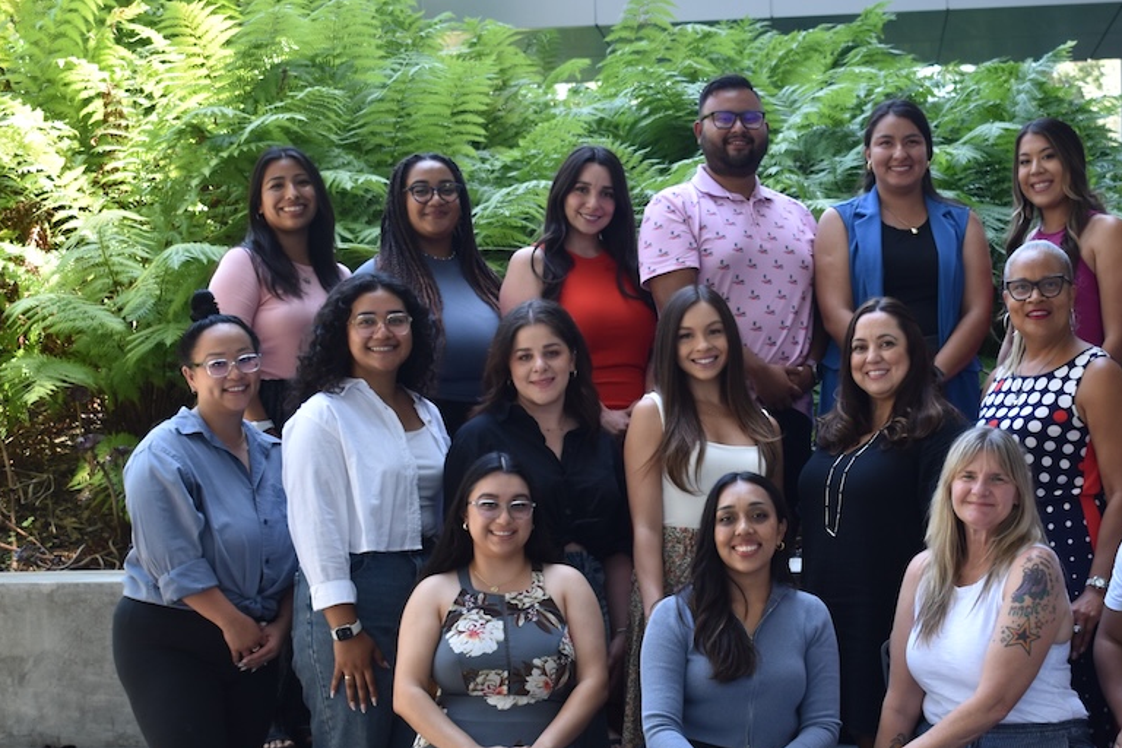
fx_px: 2337
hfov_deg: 26.8
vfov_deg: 18.1
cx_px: 790
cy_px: 511
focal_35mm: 75
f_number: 4.5
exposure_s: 1/160
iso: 400
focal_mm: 32
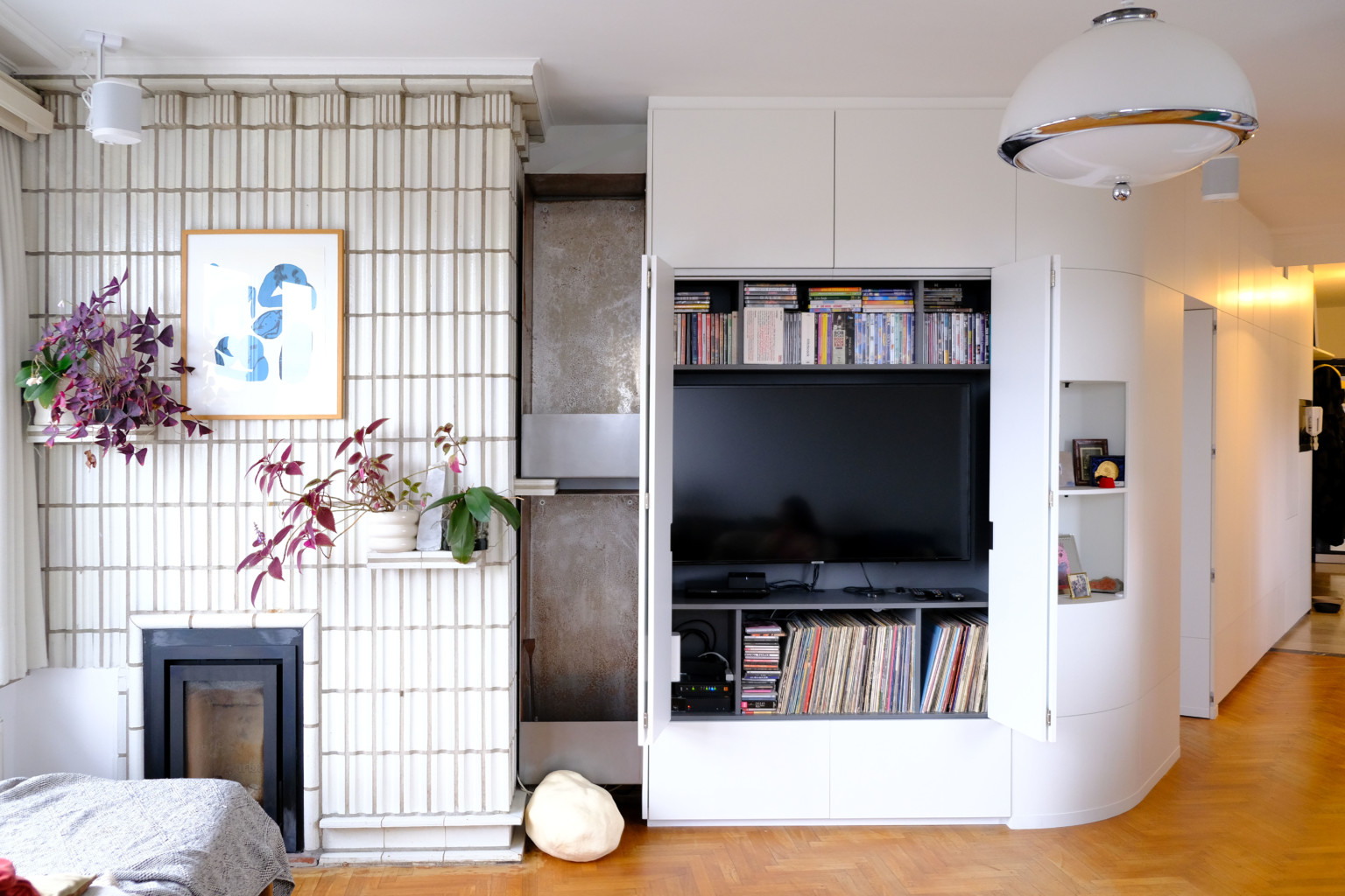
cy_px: 448
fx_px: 1009
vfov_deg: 47.9
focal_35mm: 27
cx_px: 672
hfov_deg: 67.4
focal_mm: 18
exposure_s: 1/60
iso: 1000
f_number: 2.8
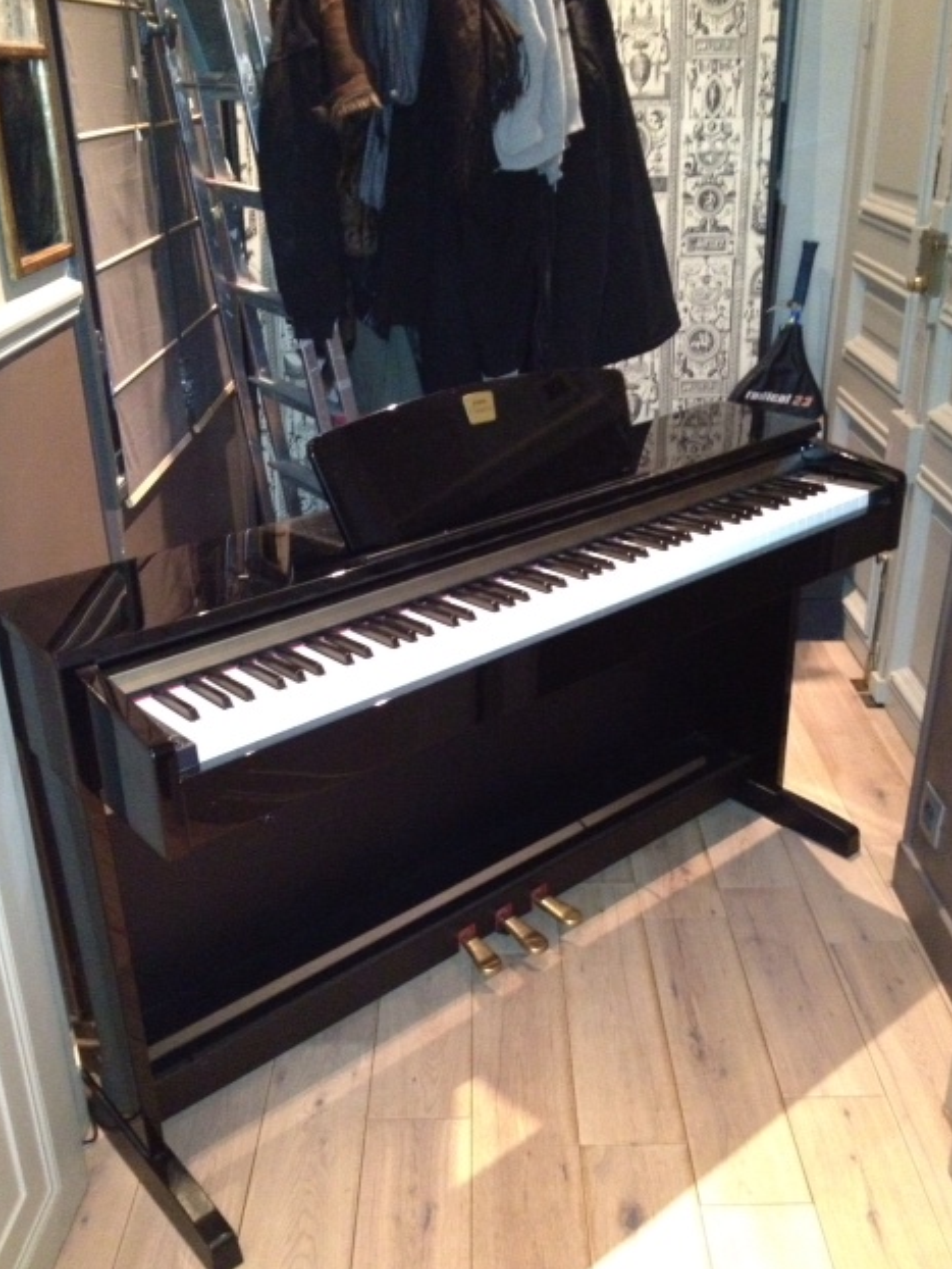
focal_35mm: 36
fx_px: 1319
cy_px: 632
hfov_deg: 39.7
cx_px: 475
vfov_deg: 51.3
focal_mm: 4.28
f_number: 2.4
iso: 800
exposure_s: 1/16
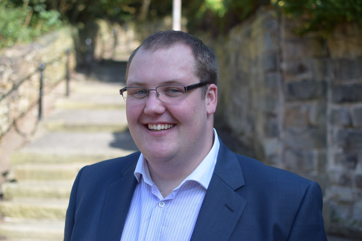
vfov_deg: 25.8
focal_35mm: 52
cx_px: 181
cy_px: 120
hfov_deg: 37.8
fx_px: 528
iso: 200
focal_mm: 35
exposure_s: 1/1250
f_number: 2.8
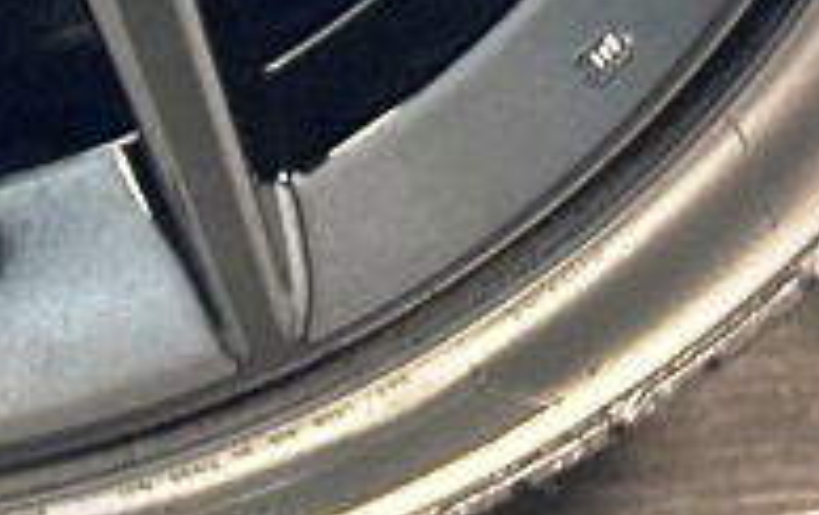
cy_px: -722
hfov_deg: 7.7
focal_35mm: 268
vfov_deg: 4.8
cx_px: -342
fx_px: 5992
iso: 640
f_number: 1.78
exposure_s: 1/20
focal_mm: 6.86
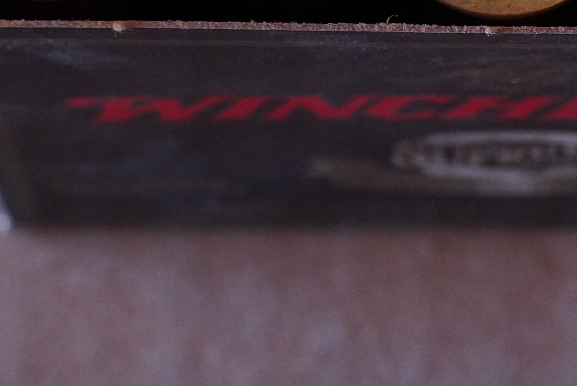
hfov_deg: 6.2
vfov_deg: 4.2
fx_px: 5292
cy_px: -75
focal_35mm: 330
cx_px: 513
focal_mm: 78
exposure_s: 1/125
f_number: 5.6
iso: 3200
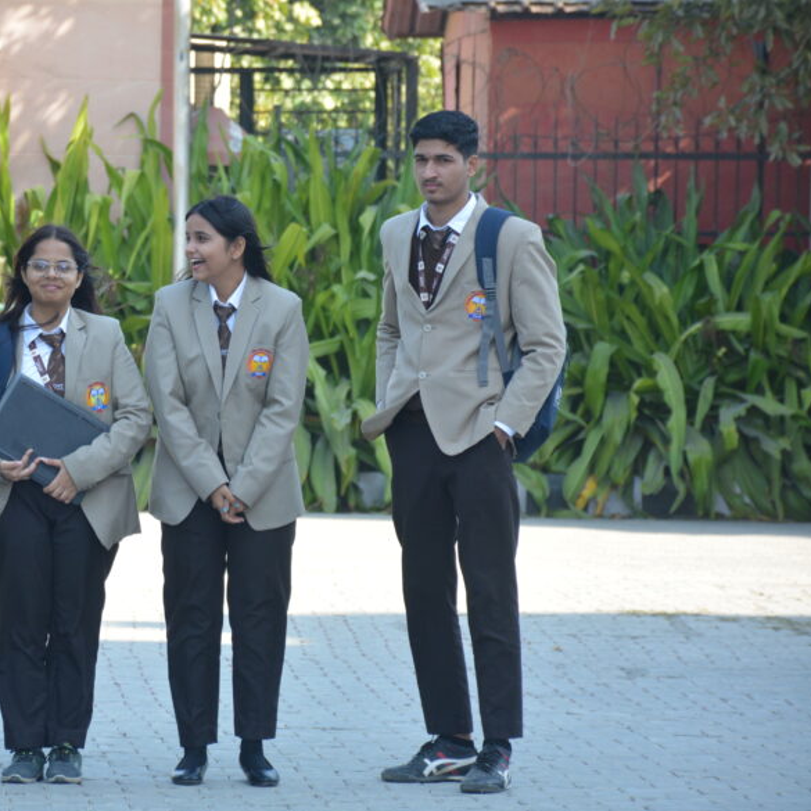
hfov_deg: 6.8
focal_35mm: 259
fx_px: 6865
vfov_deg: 6.8
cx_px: 132
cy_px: 363
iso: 500
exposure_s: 1/400
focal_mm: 116
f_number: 5.6
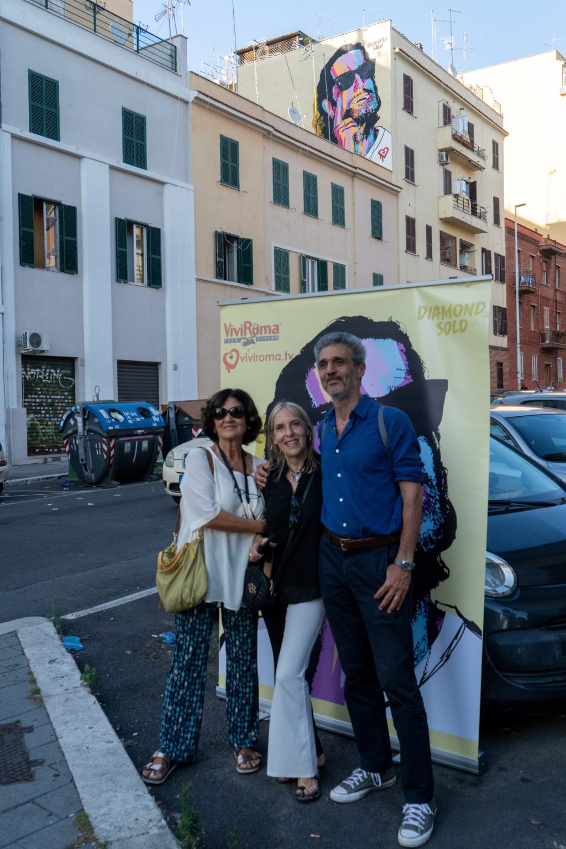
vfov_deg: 54.4
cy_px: 424
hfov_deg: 37.9
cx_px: 283
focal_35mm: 35
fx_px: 825
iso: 3200
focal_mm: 35
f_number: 9
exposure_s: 1/1250
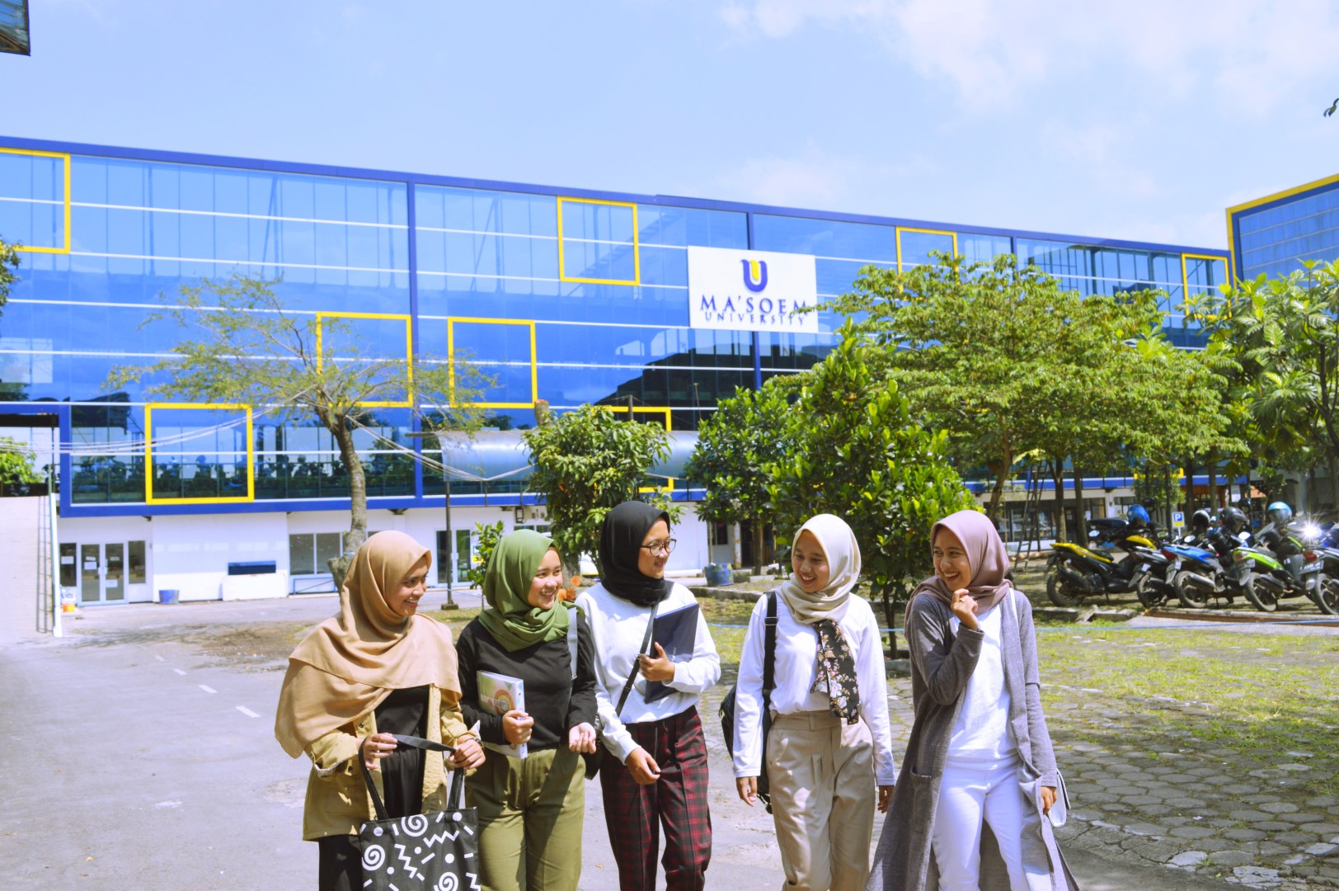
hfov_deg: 57.3
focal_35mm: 33
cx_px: 670
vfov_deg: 39.9
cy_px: 446
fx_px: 1226
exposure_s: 1/1600
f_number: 6.3
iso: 400
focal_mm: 22
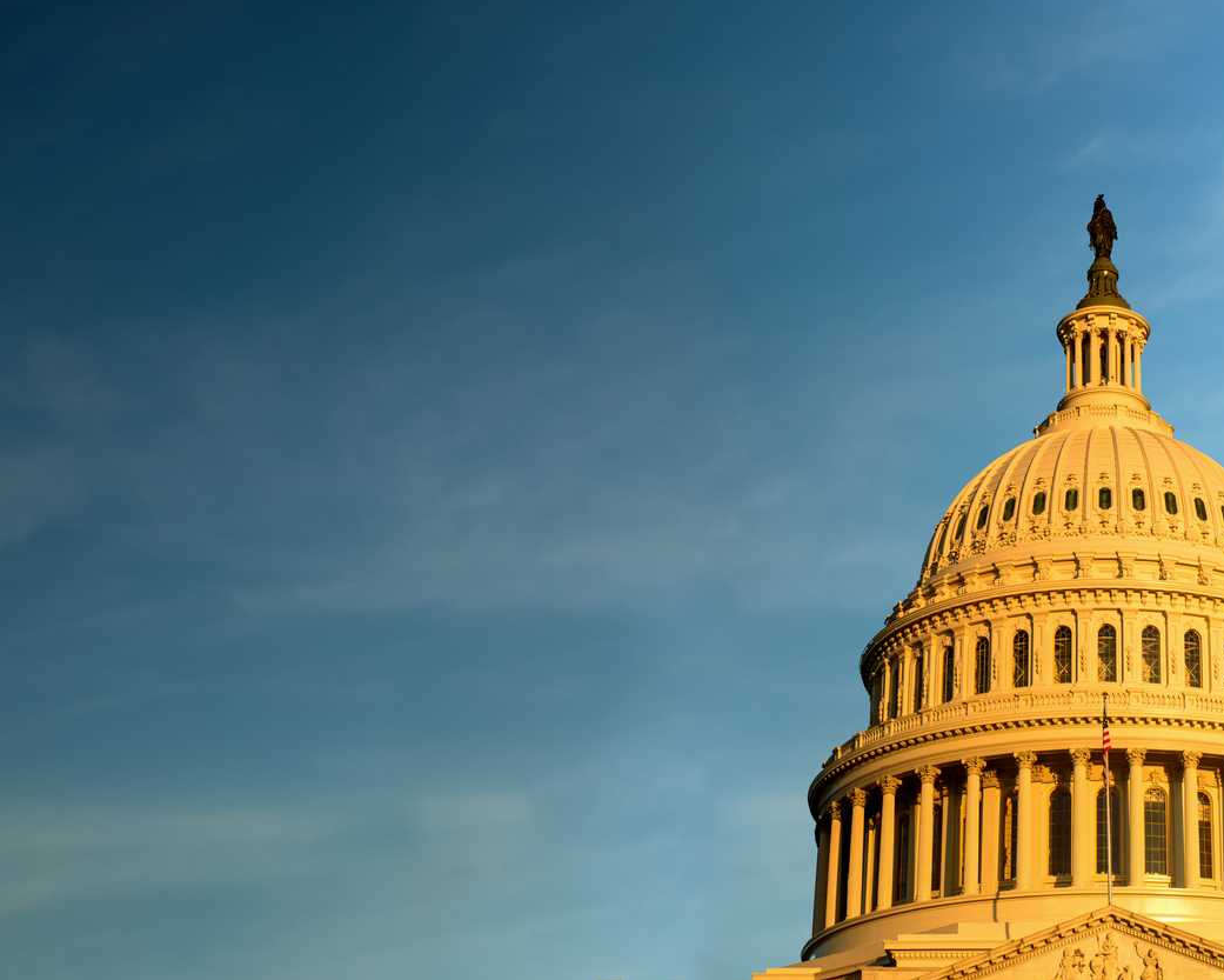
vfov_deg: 29.1
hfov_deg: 35.9
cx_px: 698
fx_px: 1884
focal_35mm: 52
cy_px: 489
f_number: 10
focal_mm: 46
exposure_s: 1/20
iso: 100
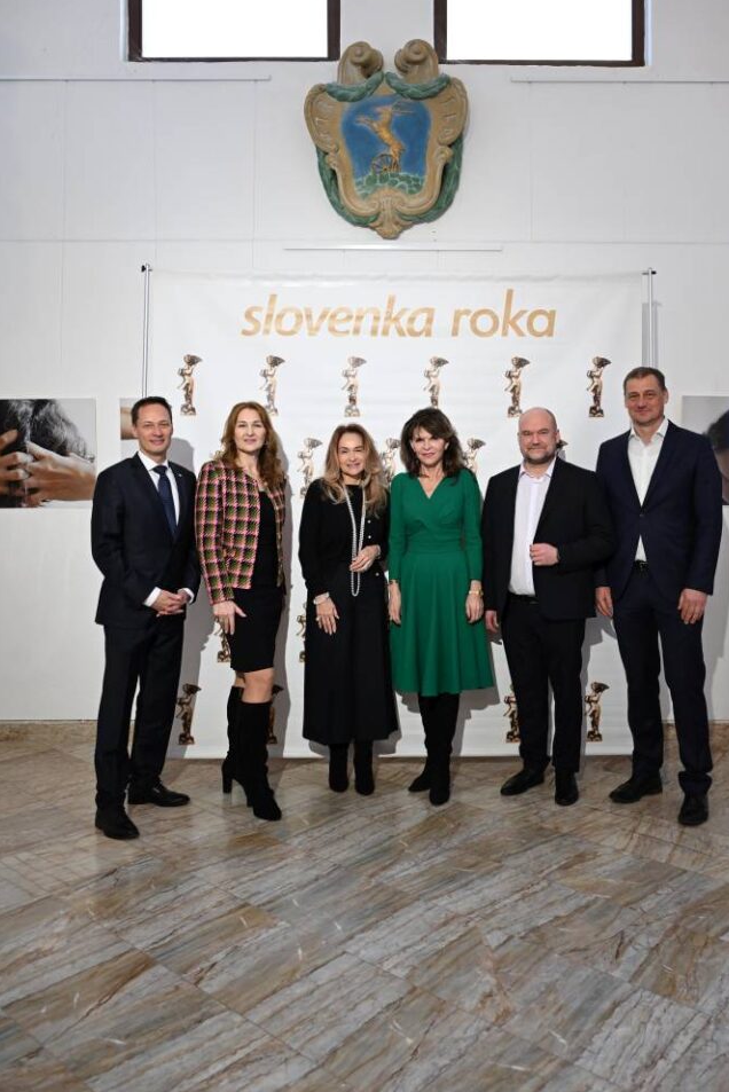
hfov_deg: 44.9
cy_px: 505
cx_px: 420
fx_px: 880
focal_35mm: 29
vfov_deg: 63.6
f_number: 4
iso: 1250
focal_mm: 24
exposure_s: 1/125
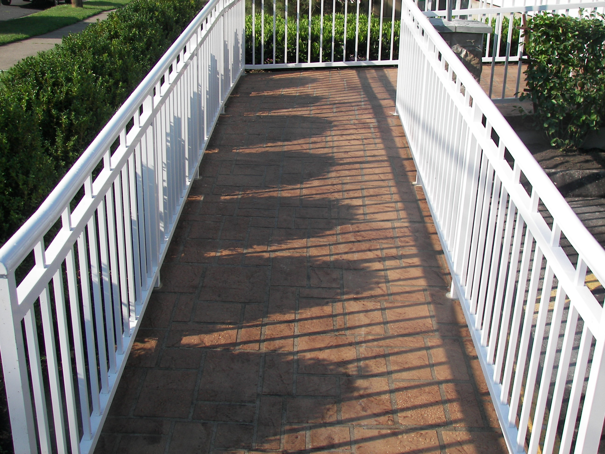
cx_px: 302
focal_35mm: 44
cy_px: 227
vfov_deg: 32.9
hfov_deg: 42.9
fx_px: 769
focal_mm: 7.3
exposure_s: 1/640
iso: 50
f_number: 2.8
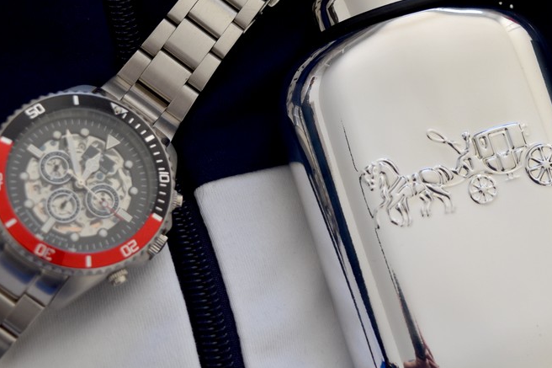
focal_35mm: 89
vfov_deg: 15.3
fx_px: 1364
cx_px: 332
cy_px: 151
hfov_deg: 22.8
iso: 360
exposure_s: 1/125
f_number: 5.6
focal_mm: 38
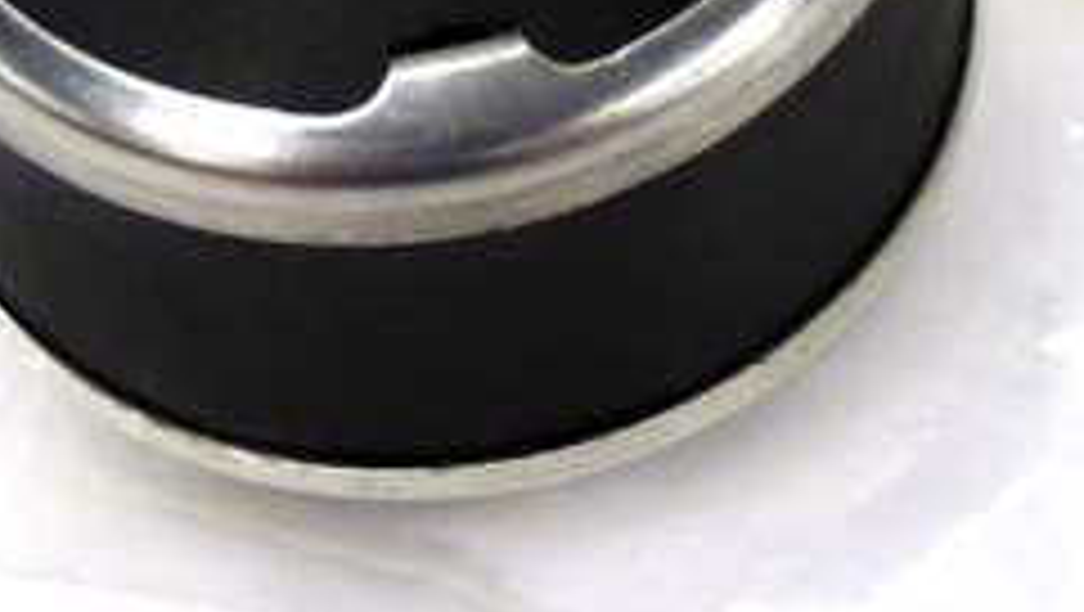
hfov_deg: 10.1
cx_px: 1205
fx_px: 6070
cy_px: -27
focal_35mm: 211
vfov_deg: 5.8
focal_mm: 12.5
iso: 200
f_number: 2.8
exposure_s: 1/60
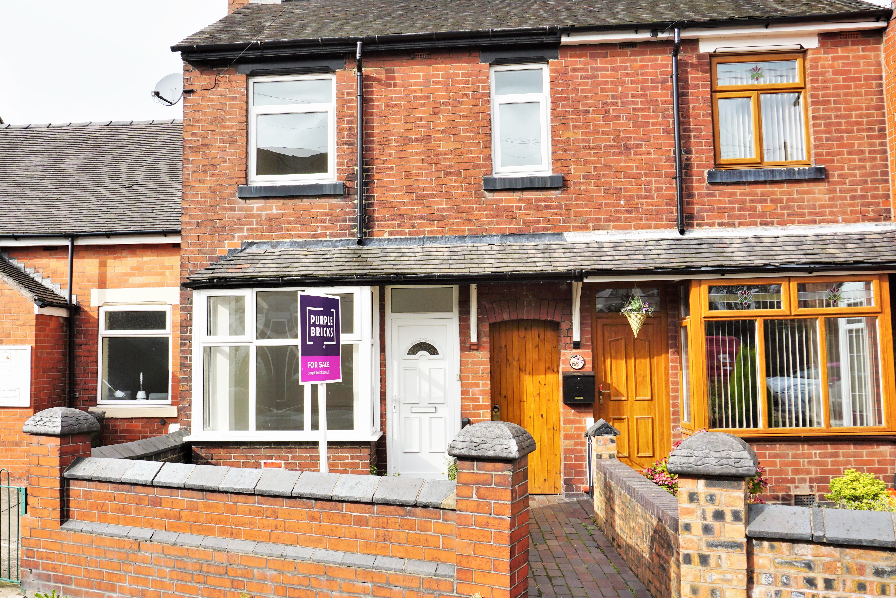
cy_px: 309
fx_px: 821
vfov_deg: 40.0
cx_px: 365
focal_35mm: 33
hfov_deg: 56.8
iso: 100
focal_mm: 16
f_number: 9
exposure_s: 1/100
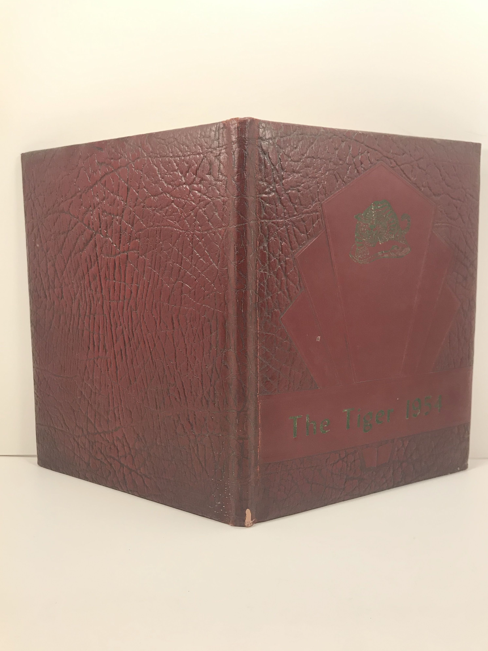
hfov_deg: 49.7
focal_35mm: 28
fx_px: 526
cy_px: 326
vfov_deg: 63.4
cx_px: 244
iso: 25
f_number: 1.8
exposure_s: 1/40
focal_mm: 3.99
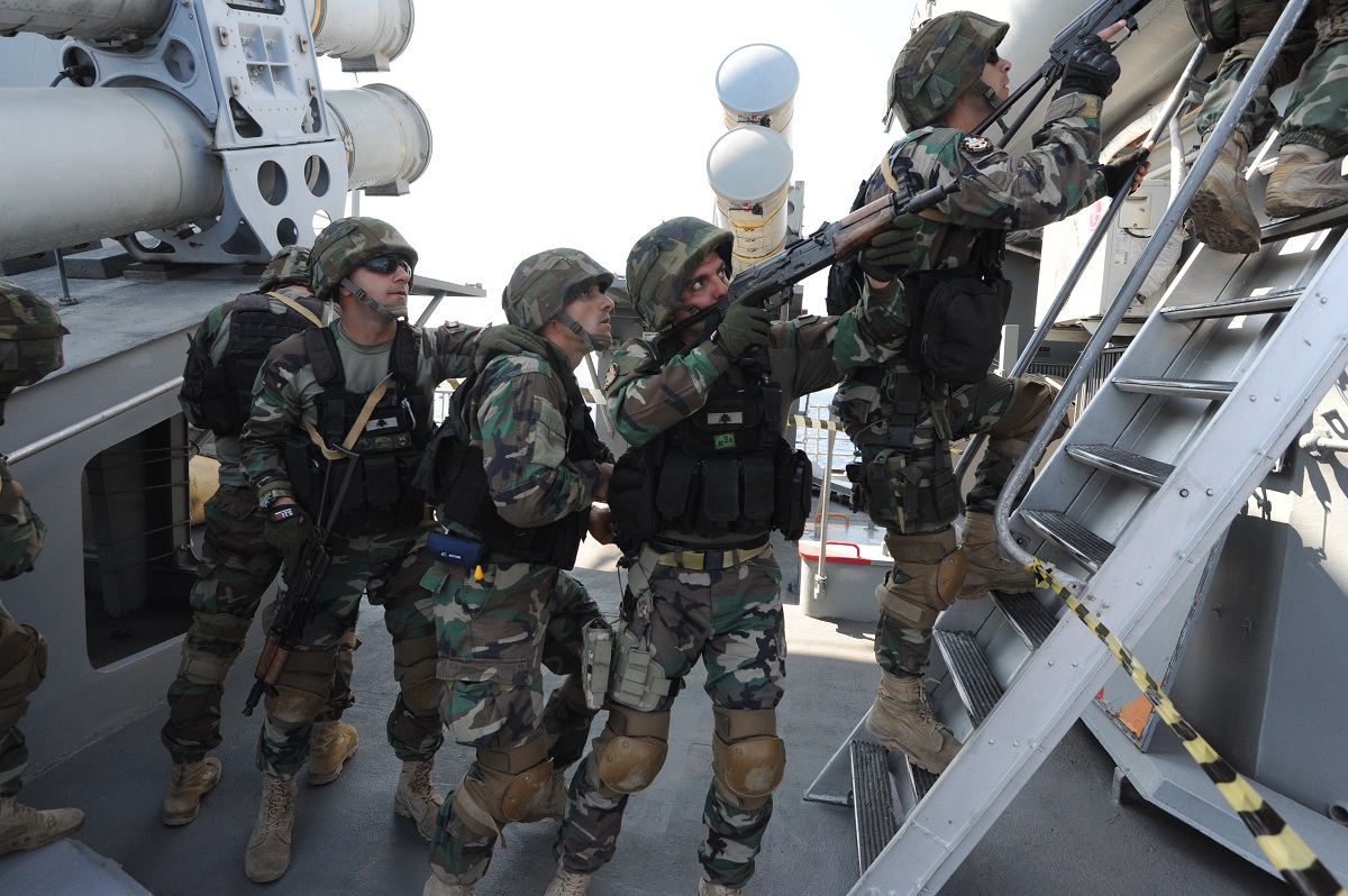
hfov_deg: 87.0
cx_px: 674
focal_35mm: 19
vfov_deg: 64.5
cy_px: 448
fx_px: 711
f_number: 6.3
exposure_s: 1/1000
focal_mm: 19
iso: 1000
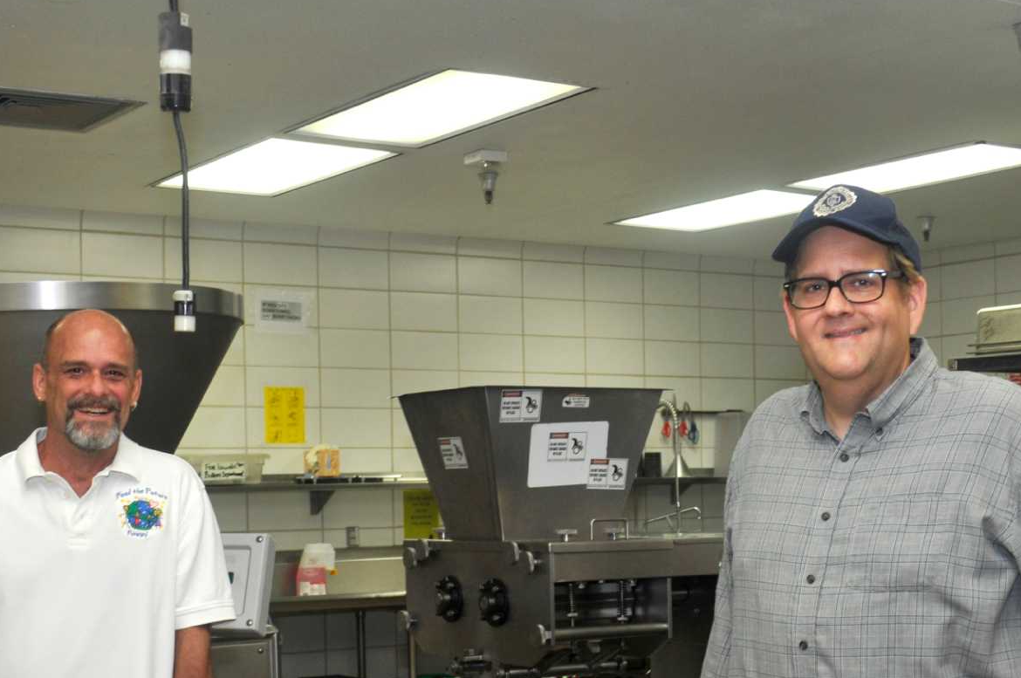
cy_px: 526
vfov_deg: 21.3
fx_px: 1784
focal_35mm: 63
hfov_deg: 31.9
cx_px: 540
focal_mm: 24
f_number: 6.3
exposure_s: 1/30
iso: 250
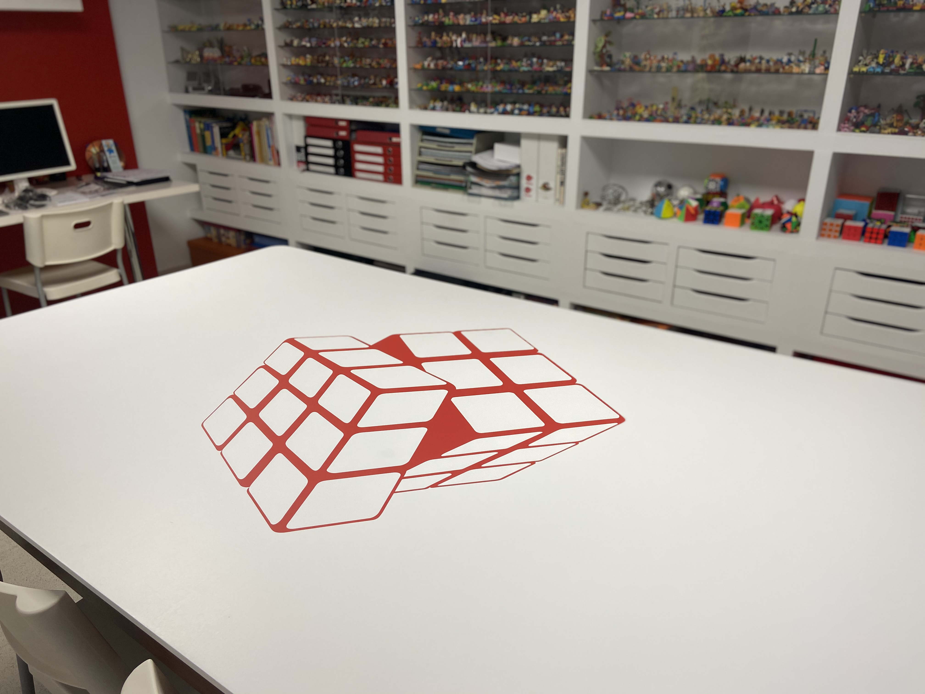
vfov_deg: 53.1
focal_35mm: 26
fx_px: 695
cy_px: 347
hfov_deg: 67.3
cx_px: 462
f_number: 1.8
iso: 50
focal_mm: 4.25
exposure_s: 1/100
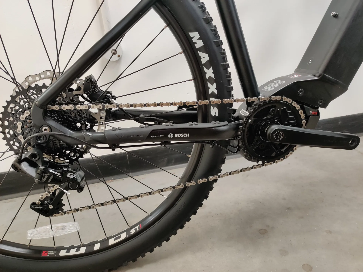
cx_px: 182
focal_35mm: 27
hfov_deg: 65.3
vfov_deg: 51.4
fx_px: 283
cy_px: 136
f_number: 1.65
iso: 400
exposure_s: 1/50
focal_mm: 4.75
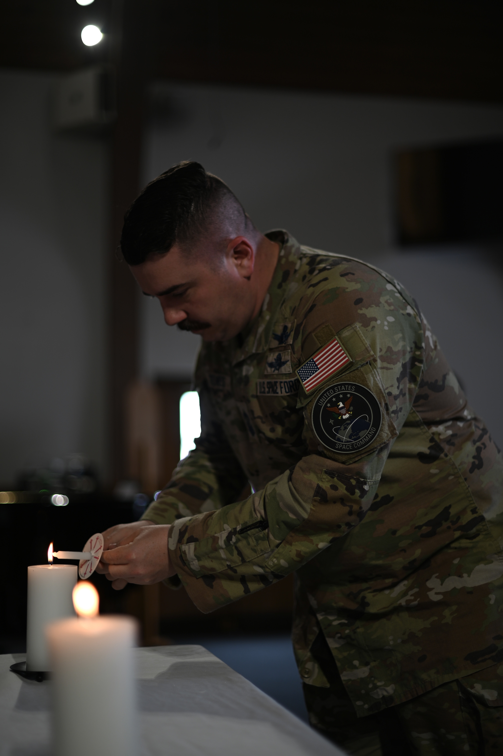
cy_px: 378
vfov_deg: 39.6
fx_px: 1049
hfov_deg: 27.0
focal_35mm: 50
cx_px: 252
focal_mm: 50
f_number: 1.4
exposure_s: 1/160
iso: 100
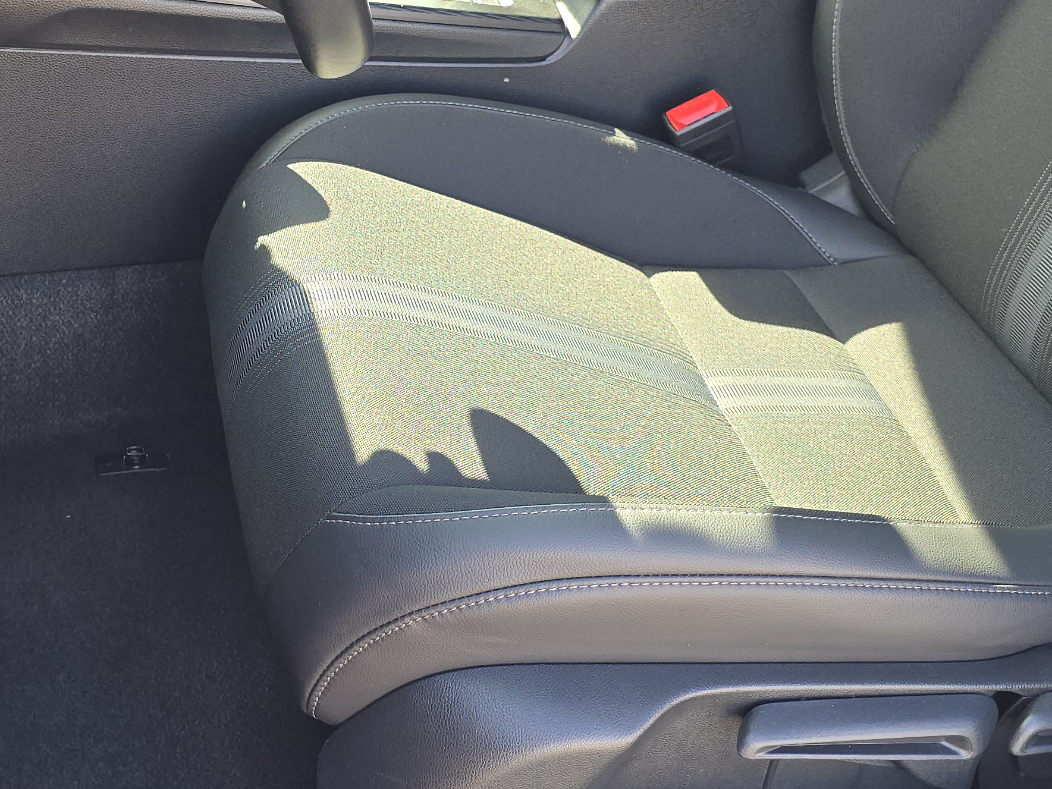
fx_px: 1580
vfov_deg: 27.7
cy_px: 209
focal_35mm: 52
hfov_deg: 36.3
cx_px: 313
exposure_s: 1/180
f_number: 1.7
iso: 50
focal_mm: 6.3
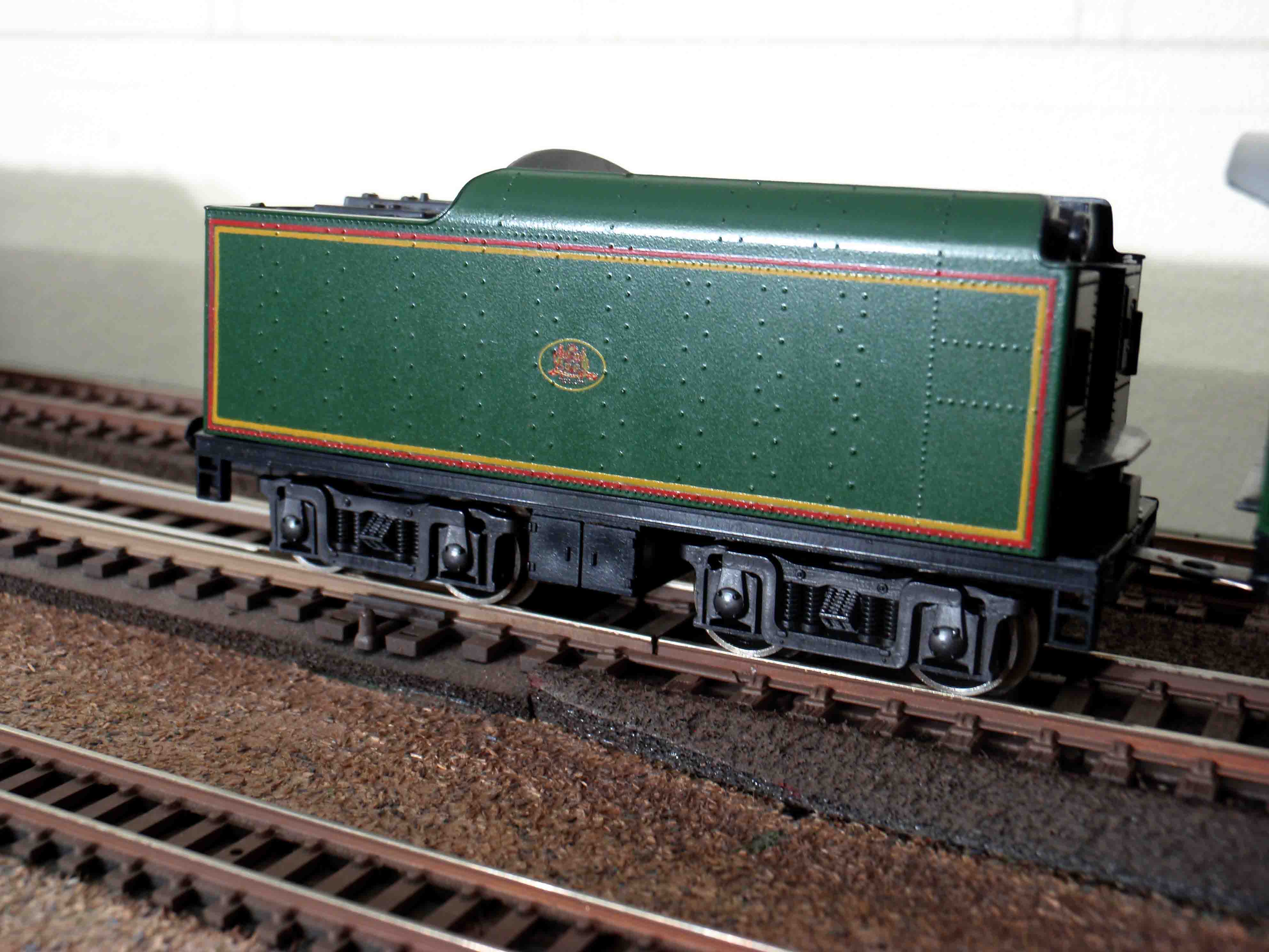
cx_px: 634
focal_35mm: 40
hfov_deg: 46.8
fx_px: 1466
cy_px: 476
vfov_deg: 36.0
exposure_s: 1/6
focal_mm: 7.25
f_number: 3.9
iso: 100
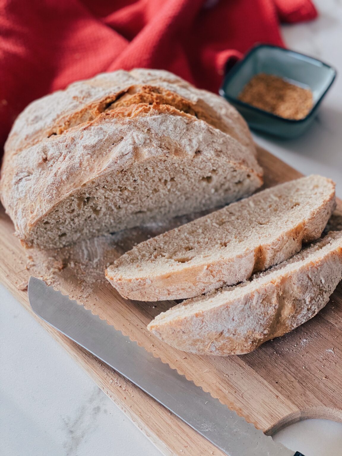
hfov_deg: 28.0
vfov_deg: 36.8
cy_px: 228
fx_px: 685
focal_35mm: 52
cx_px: 171
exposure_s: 1/122
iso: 200
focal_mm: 6
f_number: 2
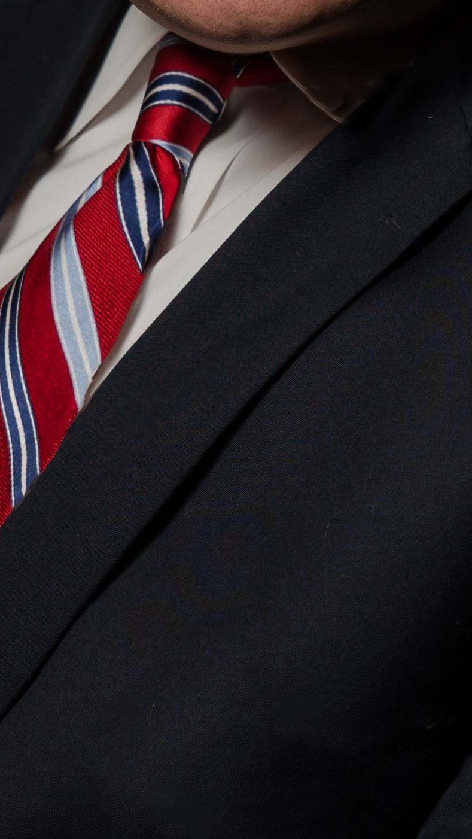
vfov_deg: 8.3
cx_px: 89
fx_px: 5783
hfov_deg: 4.7
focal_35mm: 260
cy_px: 528
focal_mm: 58
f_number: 4
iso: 250
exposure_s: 1/125
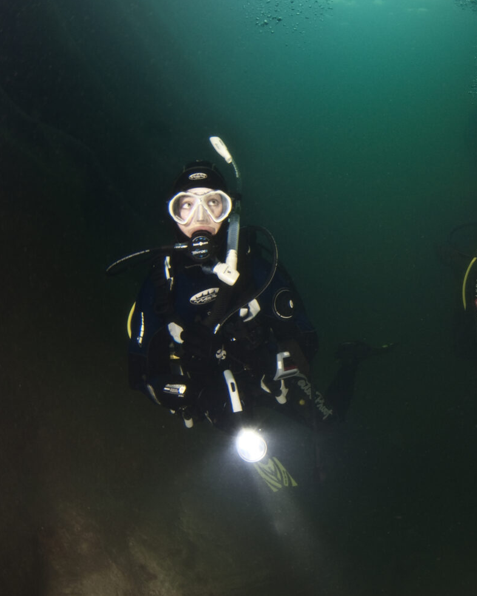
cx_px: 459
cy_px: 287
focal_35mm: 22
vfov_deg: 75.0
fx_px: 388
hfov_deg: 52.4
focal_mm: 10
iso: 200
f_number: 6.3
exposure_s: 1/80
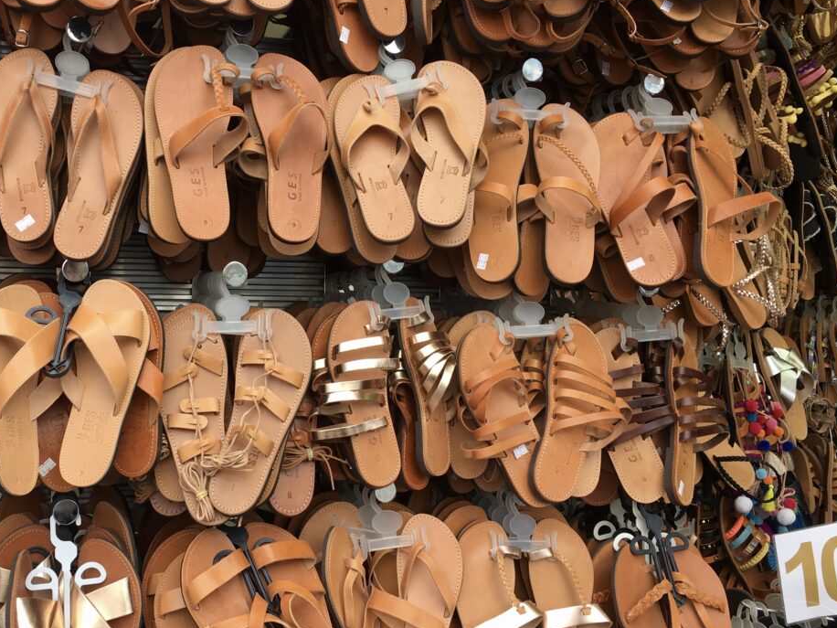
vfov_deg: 37.7
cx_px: 302
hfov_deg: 48.4
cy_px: 325
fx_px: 919
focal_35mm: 38
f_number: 2.2
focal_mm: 4.15
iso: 25
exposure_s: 1/243
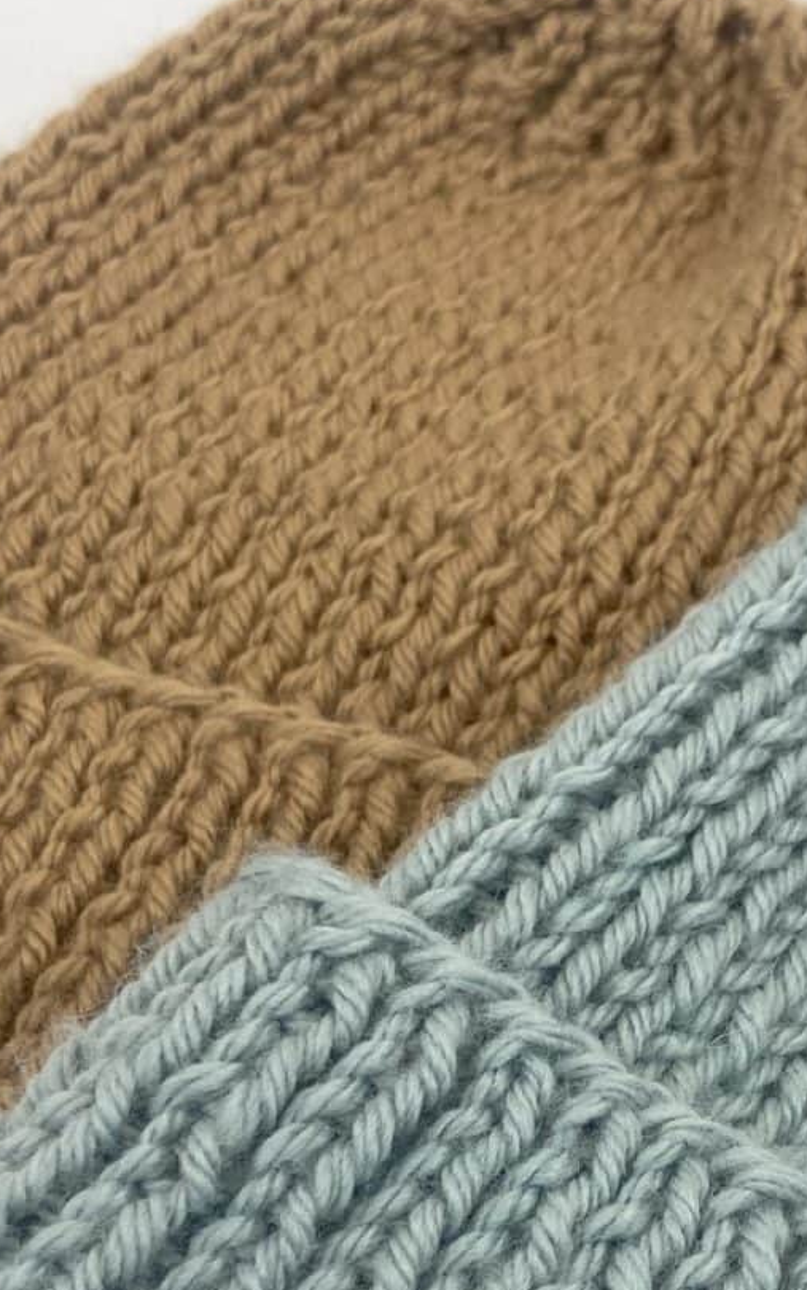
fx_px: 2636
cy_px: 842
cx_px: 764
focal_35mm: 75
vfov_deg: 27.3
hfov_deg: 17.1
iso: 50
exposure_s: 1/100
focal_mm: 3.99
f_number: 1.8
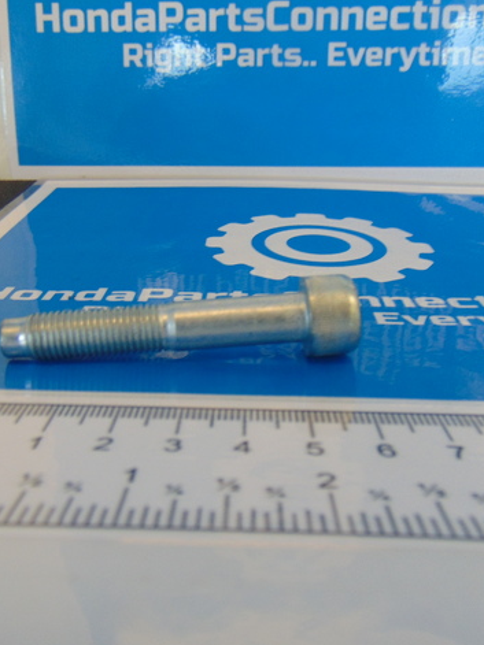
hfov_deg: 41.7
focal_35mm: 34
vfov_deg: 54.0
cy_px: 326
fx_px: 634
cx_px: 214
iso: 100
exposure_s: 1/50
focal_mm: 4.5
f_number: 3
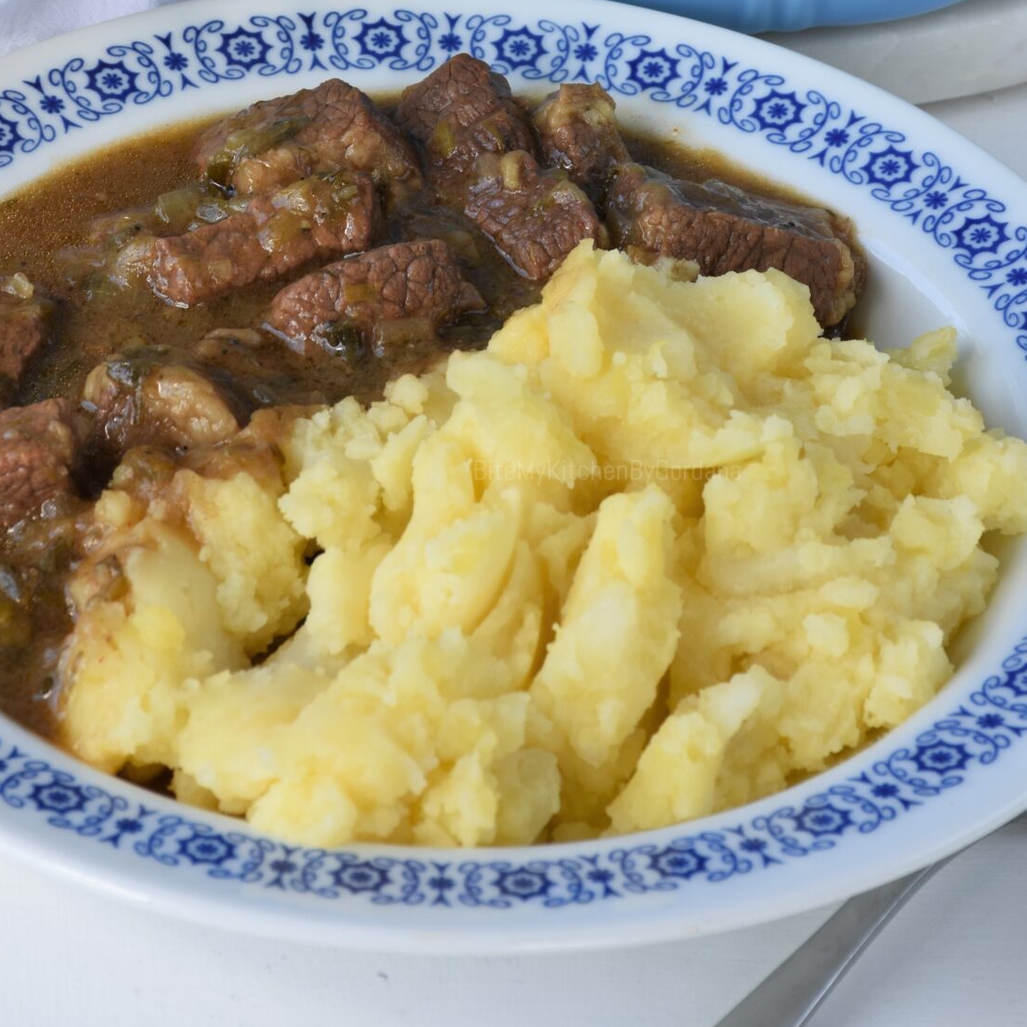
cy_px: 70
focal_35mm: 215
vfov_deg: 8.1
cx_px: 442
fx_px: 7217
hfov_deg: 8.1
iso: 200
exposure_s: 1/30
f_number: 11
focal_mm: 90
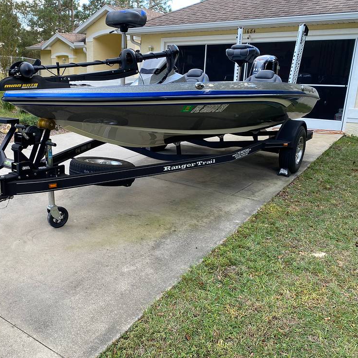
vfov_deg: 52.5
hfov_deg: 51.8
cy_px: 178
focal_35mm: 31
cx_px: 128
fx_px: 363
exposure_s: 1/192
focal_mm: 4.25
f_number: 1.8
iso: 32
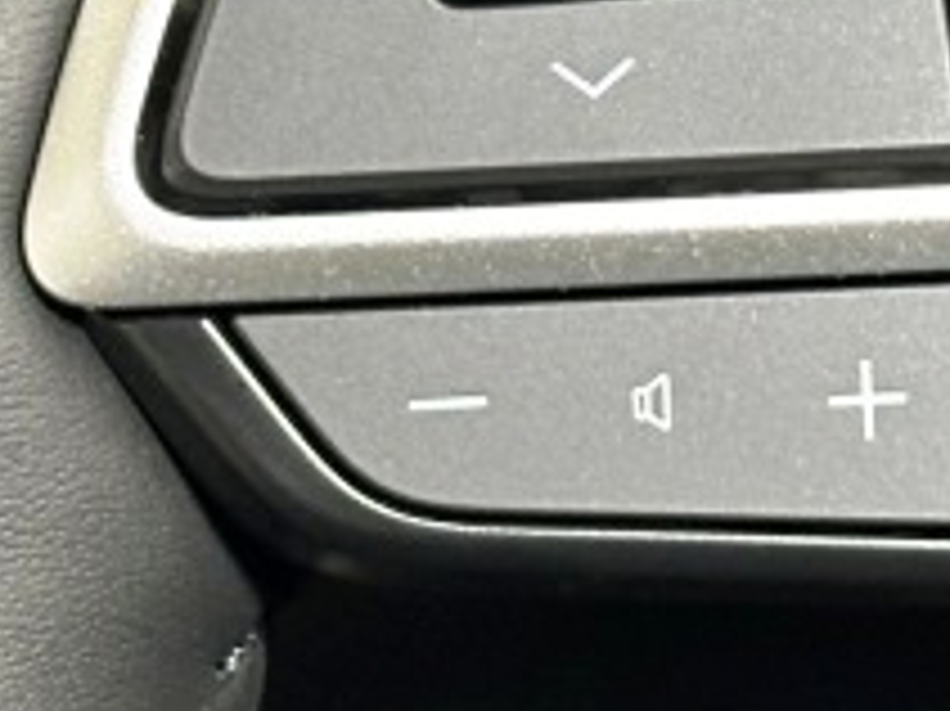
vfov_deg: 6.3
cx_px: 738
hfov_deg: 8.5
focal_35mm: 233
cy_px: -351
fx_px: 6391
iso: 500
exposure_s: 1/40
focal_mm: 6.86
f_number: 1.78
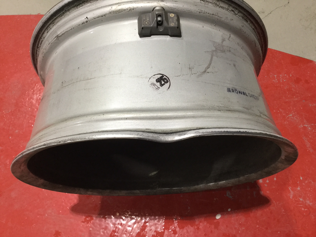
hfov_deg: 58.4
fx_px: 283
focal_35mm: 31
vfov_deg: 45.4
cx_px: 158
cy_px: 118
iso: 100
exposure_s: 1/33
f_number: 2.4
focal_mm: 3.3
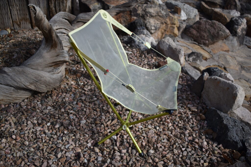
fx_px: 251
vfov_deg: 36.9
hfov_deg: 53.1
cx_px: 126
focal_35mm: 36
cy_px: 84
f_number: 4
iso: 100
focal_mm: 24
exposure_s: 1/640
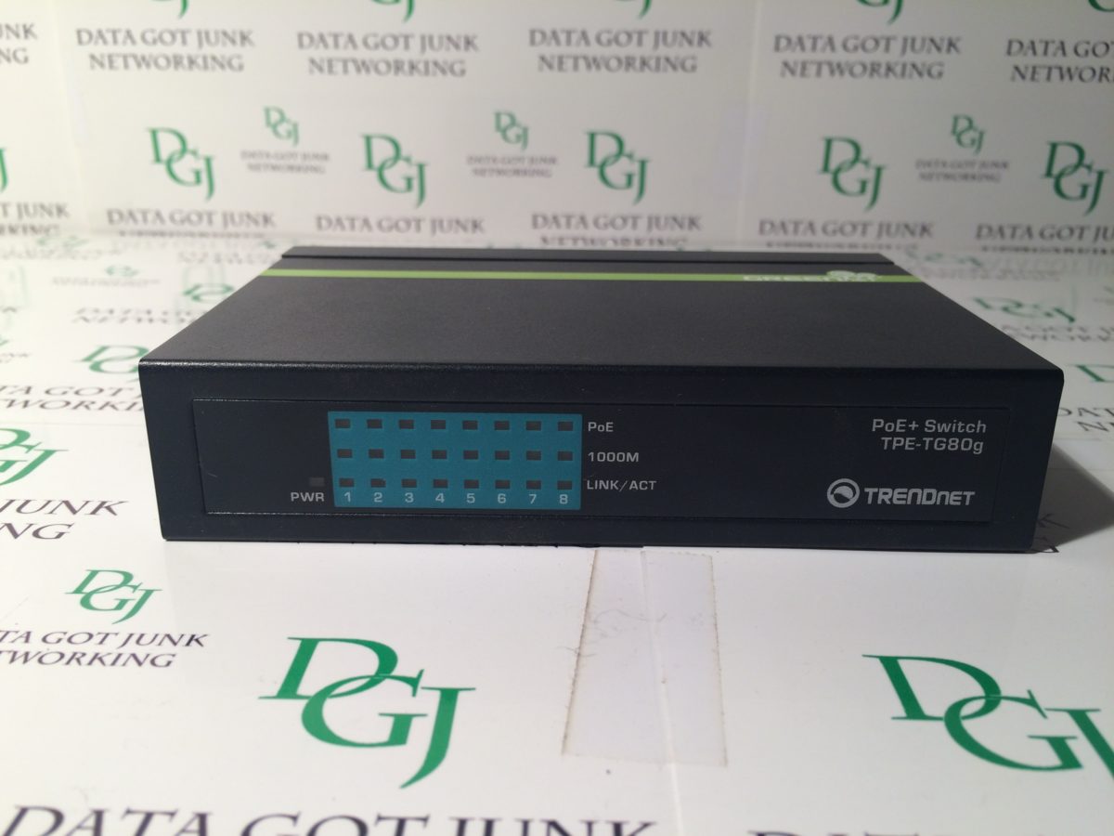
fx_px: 933
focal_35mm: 29
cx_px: 557
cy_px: 418
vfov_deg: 48.2
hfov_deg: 61.7
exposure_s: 1/60
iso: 32
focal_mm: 4.15
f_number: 2.2
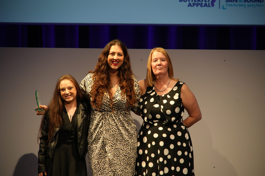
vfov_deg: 6.6
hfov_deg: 9.9
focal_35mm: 208
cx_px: 132
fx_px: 1531
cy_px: 88
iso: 4000
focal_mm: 208
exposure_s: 1/250
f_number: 6.3
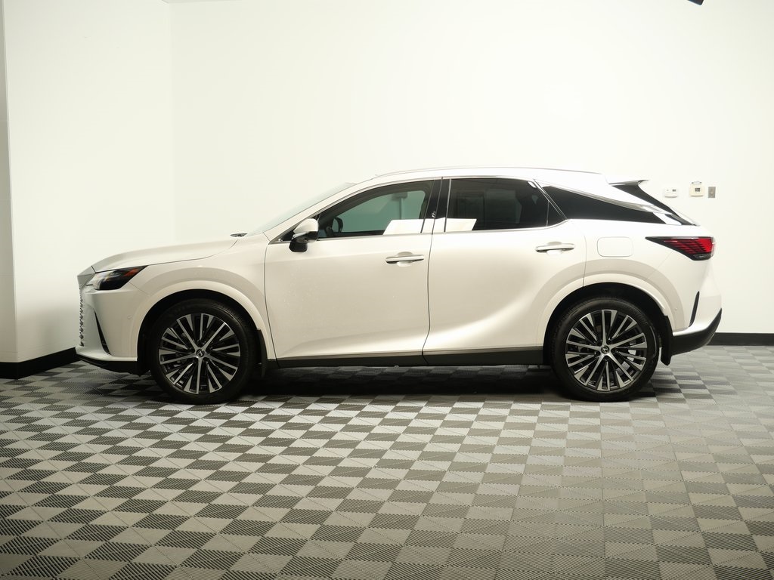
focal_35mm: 44
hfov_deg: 42.9
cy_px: 290
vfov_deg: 32.9
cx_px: 387
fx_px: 984
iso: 250
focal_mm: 22
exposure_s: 1/200
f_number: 5.6
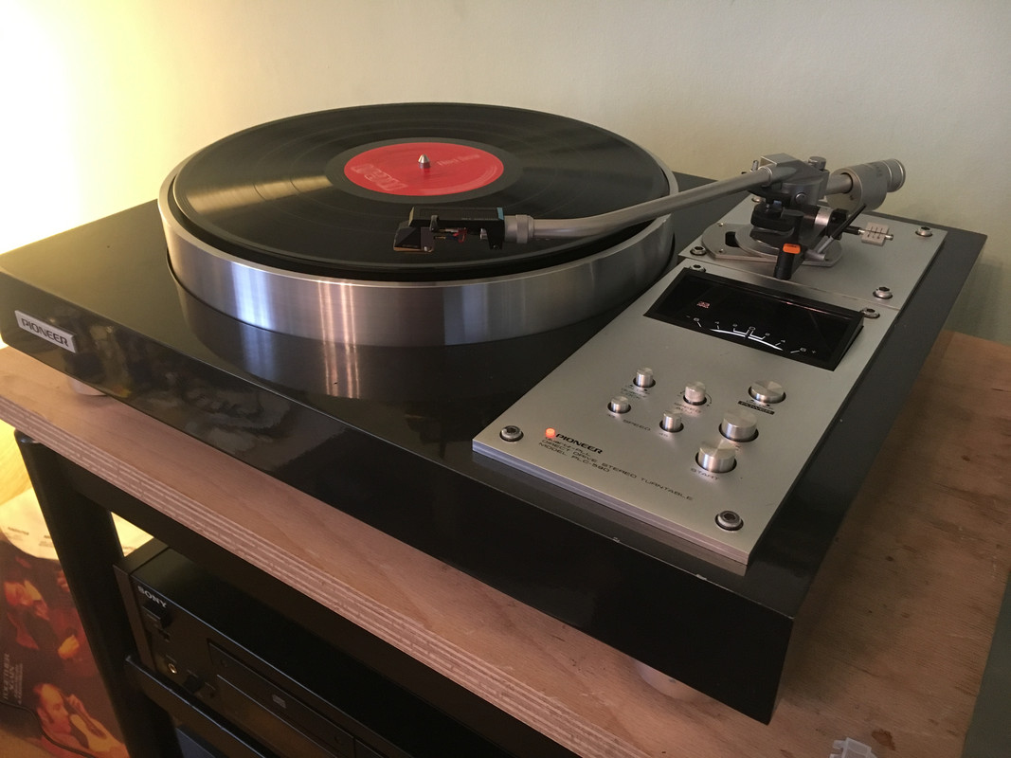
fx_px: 847
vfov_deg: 48.2
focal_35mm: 29
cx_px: 506
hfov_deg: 61.7
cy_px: 379
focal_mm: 4.15
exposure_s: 1/20
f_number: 2.2
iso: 200
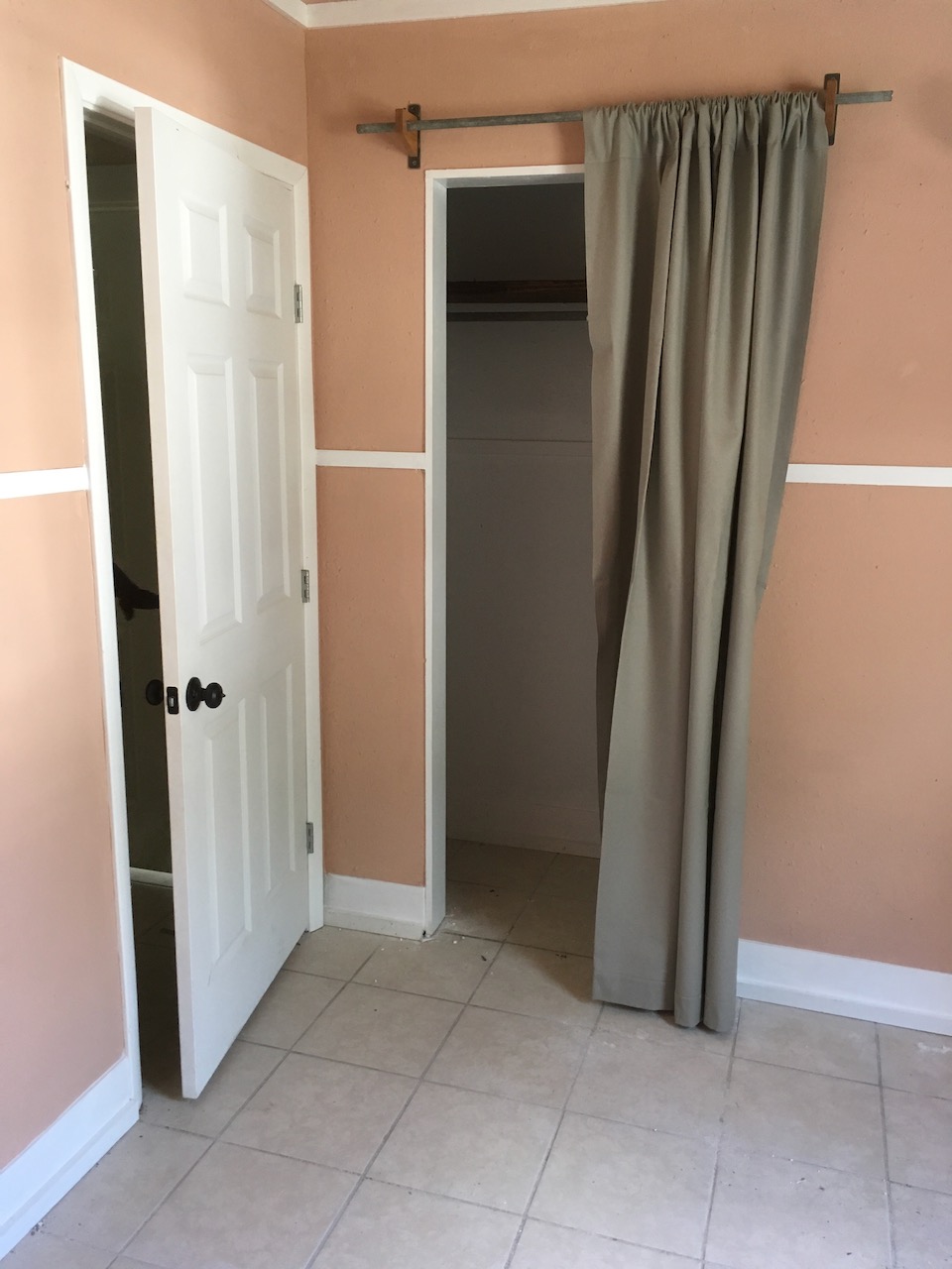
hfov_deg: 48.2
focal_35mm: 29
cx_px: 476
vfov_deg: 61.7
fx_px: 1063
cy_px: 634
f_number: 2.2
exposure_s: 1/30
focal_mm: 4.15
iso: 100
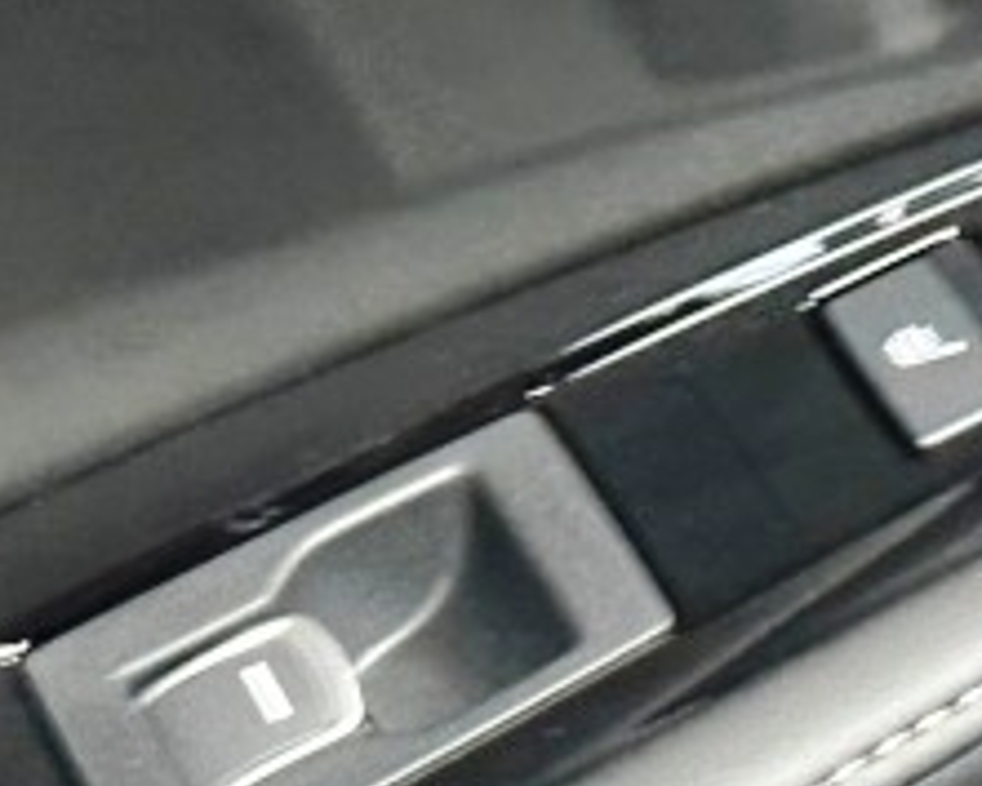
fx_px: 6310
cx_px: 764
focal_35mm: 217
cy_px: -27
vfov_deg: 7.1
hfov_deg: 8.9
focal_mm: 6.86
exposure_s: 1/30
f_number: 1.78
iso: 640
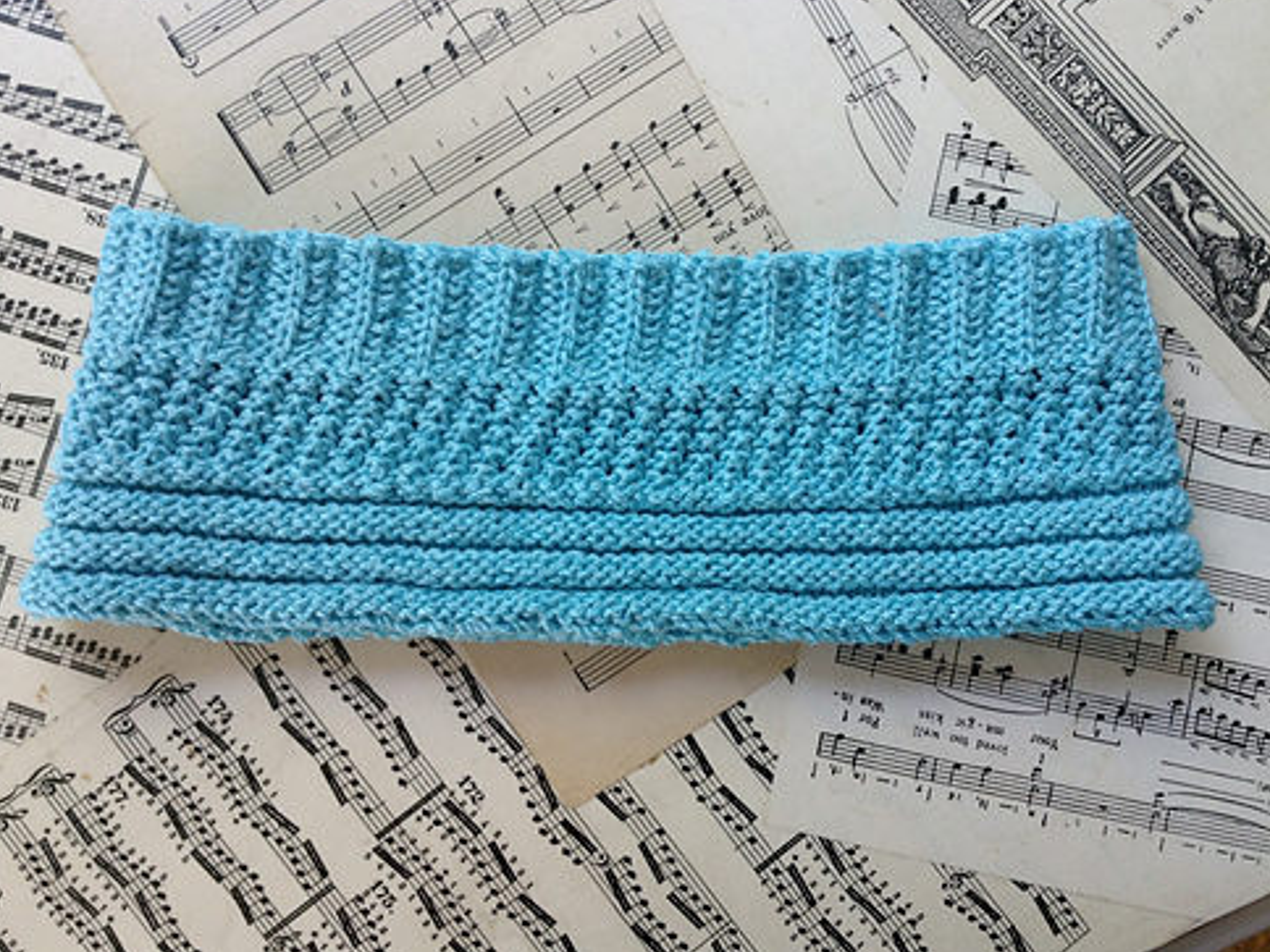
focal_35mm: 34
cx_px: 648
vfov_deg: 41.8
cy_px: 471
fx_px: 1247
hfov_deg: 54.0
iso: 40
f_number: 2.4
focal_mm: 3.3
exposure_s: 1/24
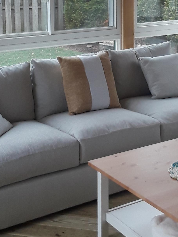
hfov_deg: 19.4
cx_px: 152
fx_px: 514
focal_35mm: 75
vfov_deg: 25.0
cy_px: 12
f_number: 1.9
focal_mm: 2.9
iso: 64
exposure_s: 1/60
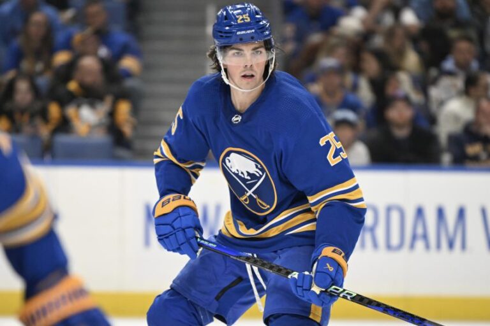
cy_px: 163
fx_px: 2722
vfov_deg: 6.9
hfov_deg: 10.3
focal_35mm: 200
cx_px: 245
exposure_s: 1/2000
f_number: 3.2
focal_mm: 200
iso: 3200
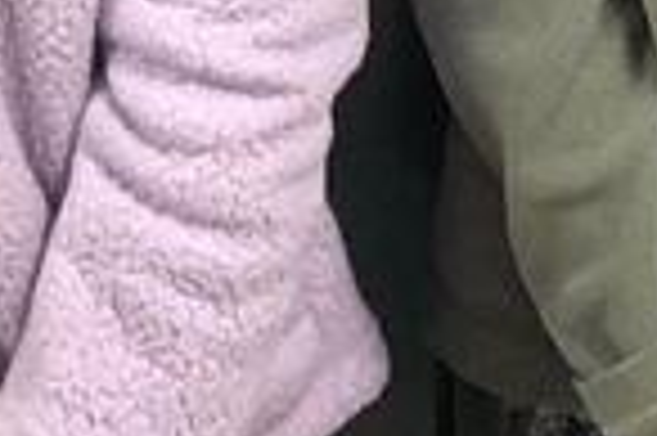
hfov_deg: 10.3
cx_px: 374
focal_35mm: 200
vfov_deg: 6.5
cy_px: -593
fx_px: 3646
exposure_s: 1/15
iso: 100
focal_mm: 4
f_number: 1.8
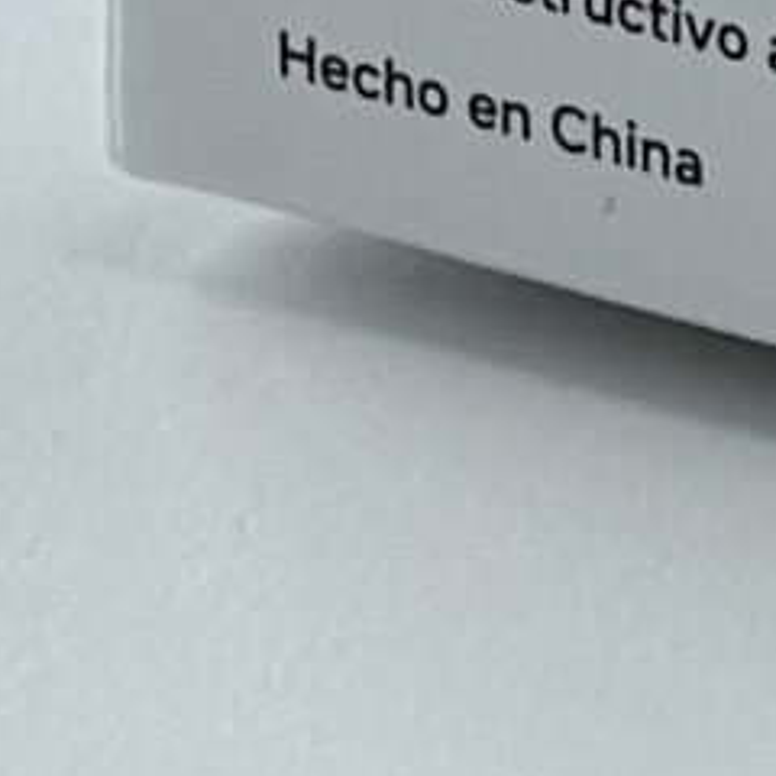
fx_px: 18413
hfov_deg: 2.4
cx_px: 2276
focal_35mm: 726
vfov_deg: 2.4
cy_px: -1717
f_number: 2.8
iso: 32
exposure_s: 1/116
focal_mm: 9
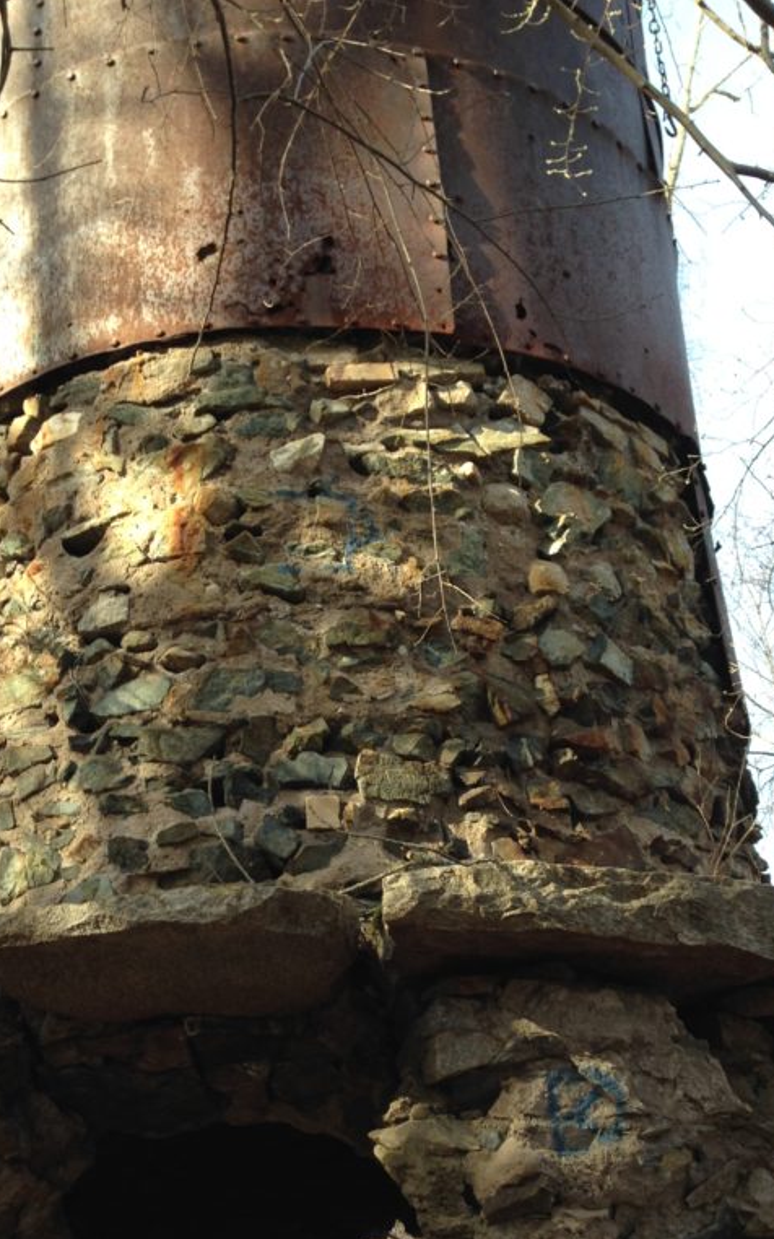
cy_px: 829
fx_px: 1587
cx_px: 304
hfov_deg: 27.3
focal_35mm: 47
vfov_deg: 42.1
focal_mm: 4.12
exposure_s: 1/208
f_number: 2.4
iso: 50
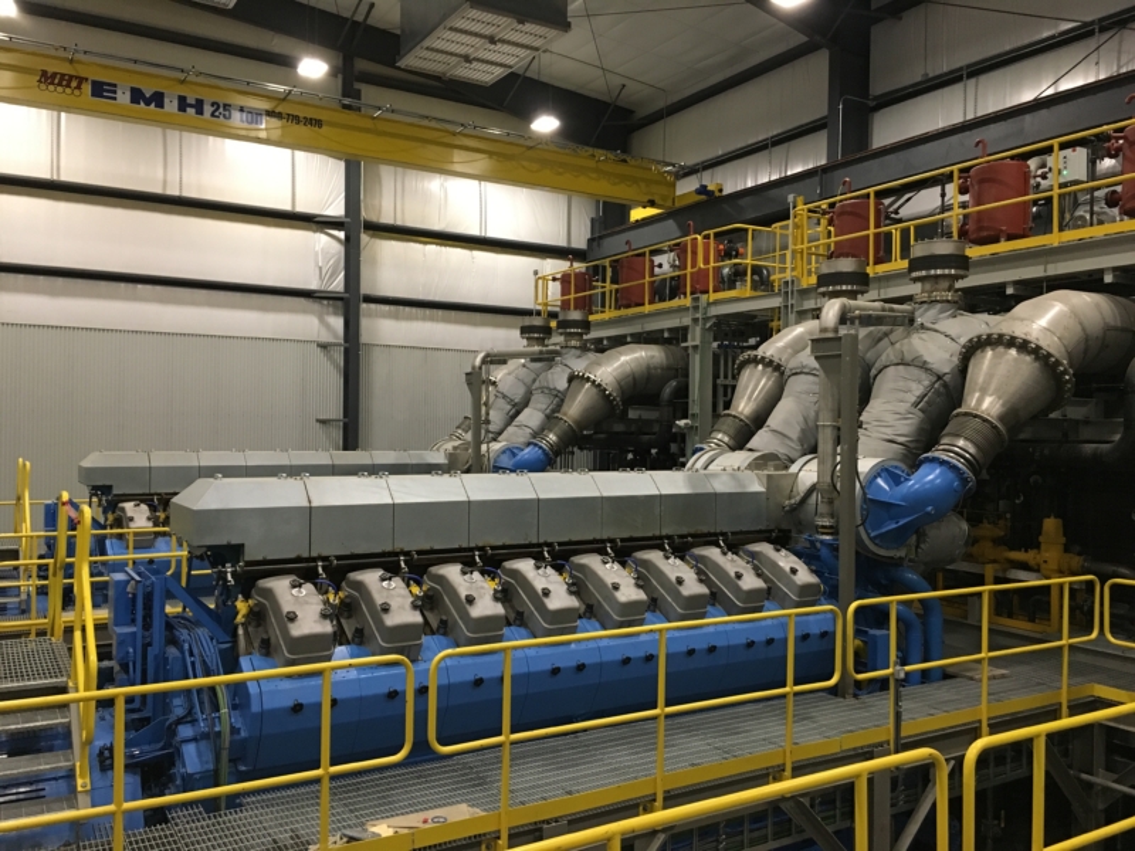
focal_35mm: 29
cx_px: 568
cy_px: 426
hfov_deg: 61.7
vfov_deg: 48.2
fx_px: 951
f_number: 2.2
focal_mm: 4.15
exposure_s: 1/30
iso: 160
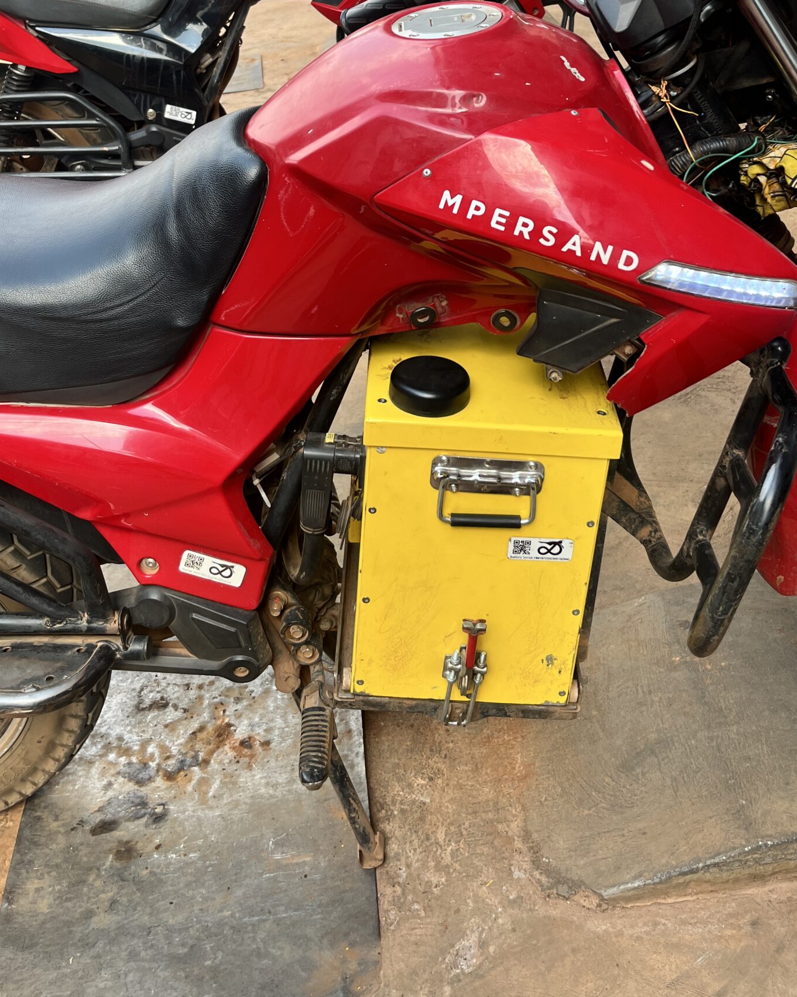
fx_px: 1120
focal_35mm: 38
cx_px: 412
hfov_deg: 39.2
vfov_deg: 46.6
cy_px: 281
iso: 40
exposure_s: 1/281
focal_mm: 5.1
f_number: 1.6
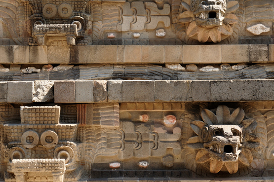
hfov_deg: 21.7
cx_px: 141
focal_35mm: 94
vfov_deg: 14.5
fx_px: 715
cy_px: 79
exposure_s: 1/90
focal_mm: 48
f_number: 6.7
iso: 200
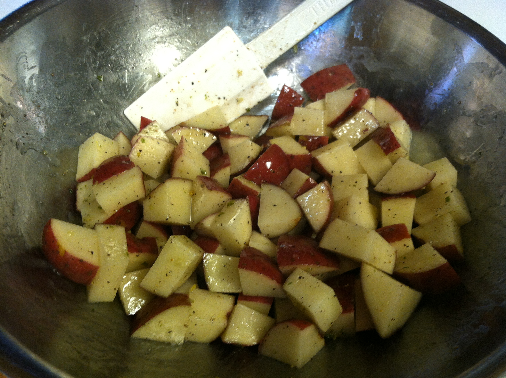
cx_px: 253
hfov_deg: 52.7
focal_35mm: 35
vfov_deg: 40.6
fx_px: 511
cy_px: 189
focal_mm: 3.85
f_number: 2.8
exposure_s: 1/15
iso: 125
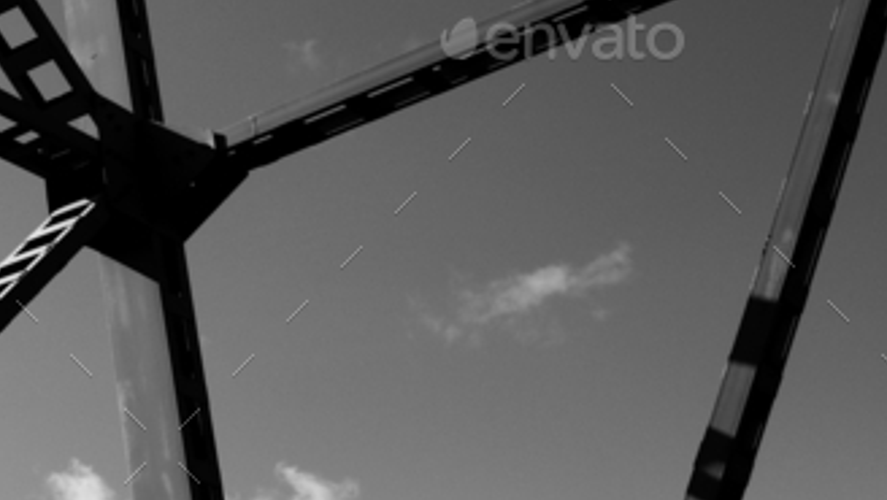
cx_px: 149
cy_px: 165
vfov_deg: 15.3
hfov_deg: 26.2
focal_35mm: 79
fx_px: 1859
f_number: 13
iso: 100
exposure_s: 1/160
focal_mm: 28
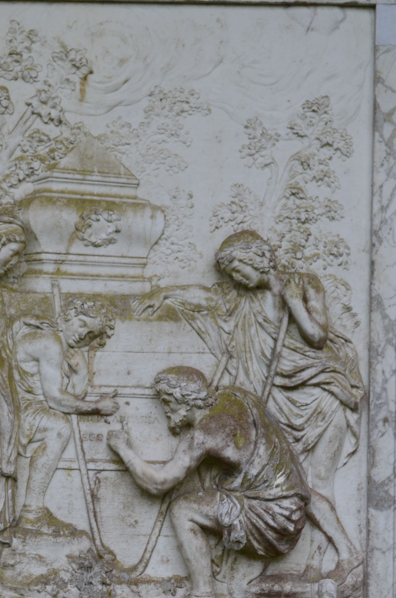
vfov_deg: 18.1
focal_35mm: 112
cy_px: 503
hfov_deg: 12.2
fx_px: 1856
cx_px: 117
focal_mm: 42
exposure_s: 1/200
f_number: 7.1
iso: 200
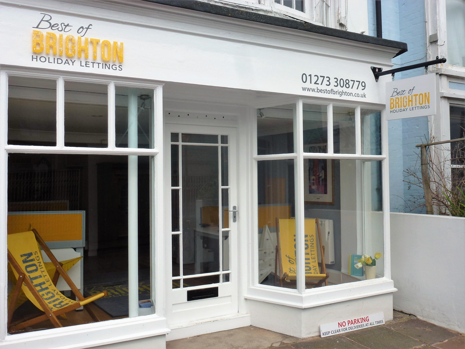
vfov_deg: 39.7
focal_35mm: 36
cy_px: 174
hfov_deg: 51.4
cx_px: 232
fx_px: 484
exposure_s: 1/1000
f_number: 4
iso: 100
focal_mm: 6.4
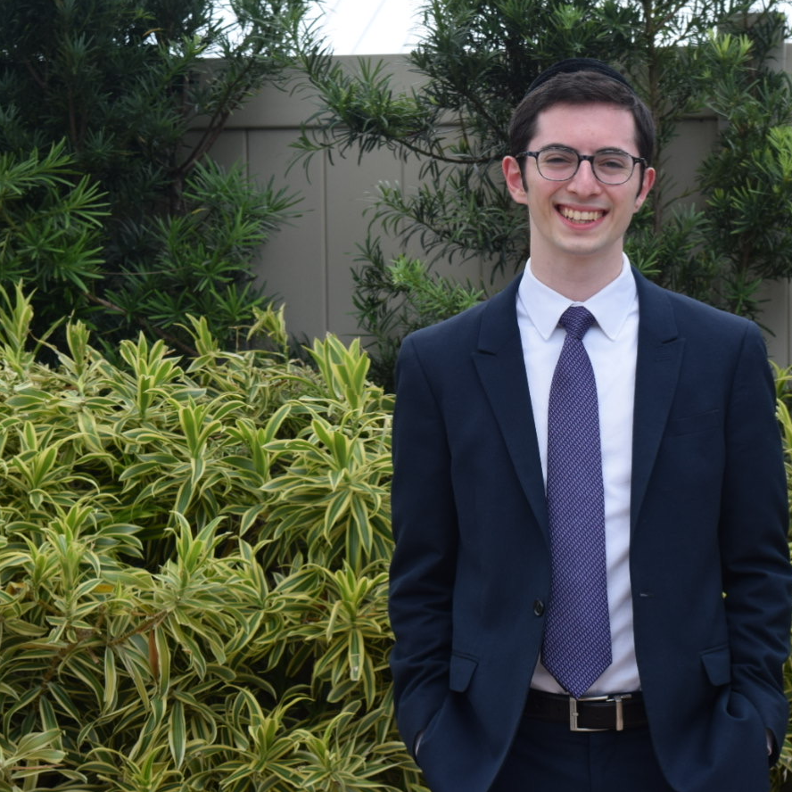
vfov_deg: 16.3
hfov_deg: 16.2
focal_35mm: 107
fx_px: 2770
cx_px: 615
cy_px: 313
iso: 250
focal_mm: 46
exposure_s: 1/250
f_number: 8
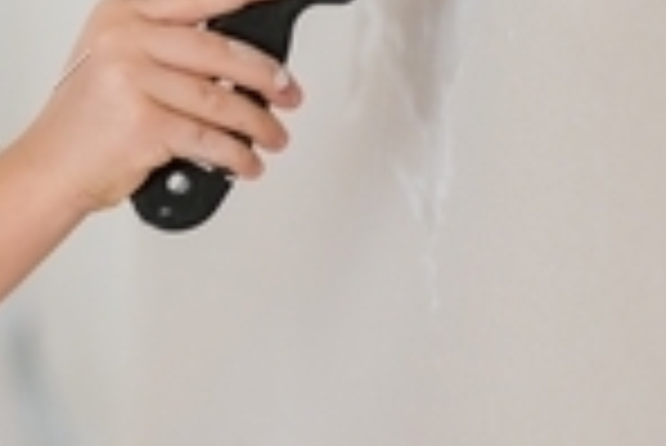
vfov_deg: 9.6
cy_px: -171
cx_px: -176
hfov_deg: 14.1
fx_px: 2592
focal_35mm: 140
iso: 800
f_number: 1.6
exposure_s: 1/80
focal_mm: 35
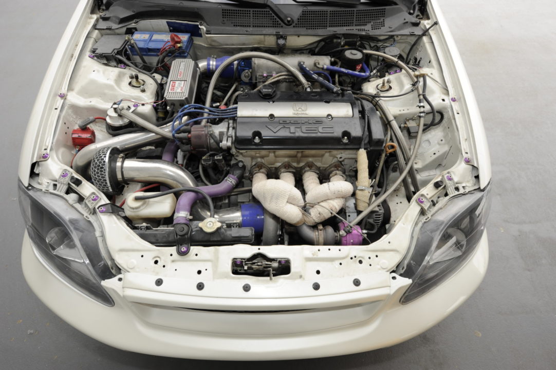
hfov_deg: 90.0
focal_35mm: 18
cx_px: 278
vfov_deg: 67.3
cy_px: 185
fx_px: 278
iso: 200
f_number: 8
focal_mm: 18
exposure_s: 1/100
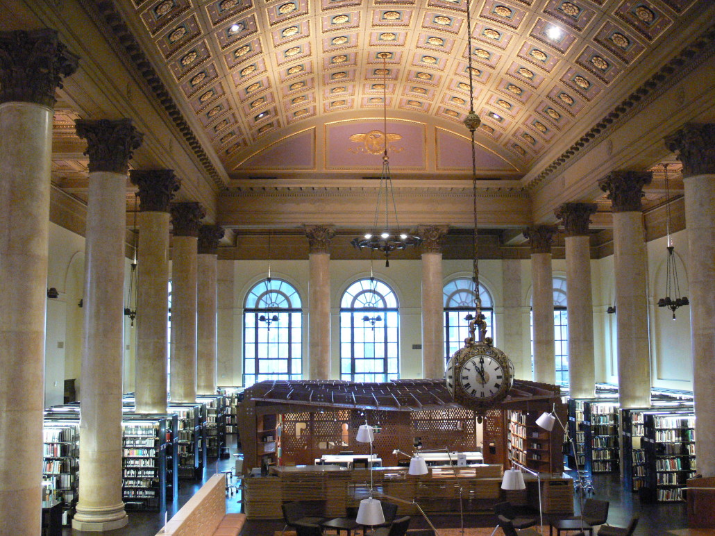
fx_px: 723
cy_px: 268
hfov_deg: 52.6
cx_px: 358
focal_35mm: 35
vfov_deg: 40.7
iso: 400
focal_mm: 7.4
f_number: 2.8
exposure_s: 1/20
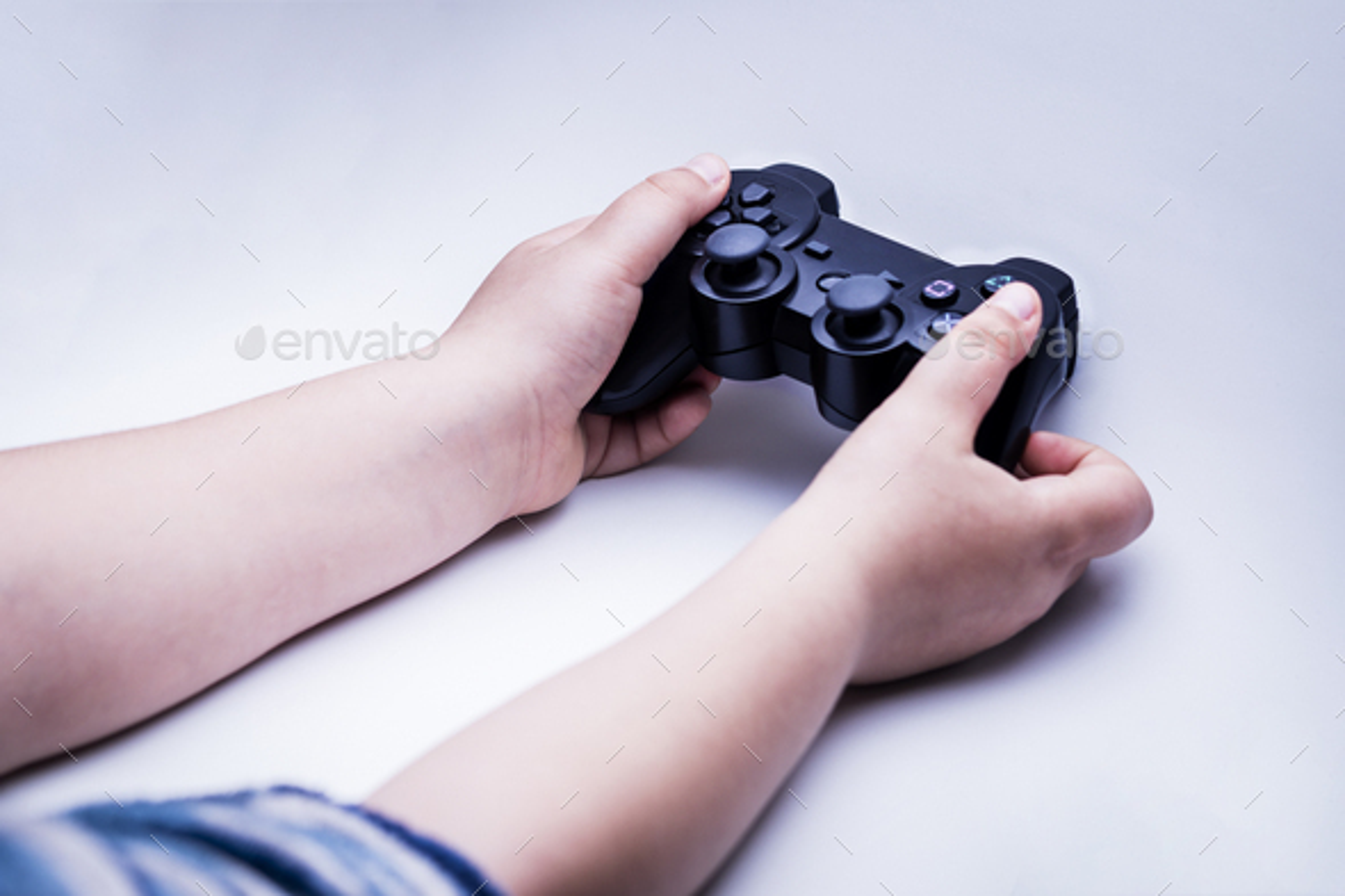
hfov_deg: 15.2
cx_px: 672
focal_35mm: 135
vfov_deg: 10.2
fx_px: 5042
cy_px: 448
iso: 100
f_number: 4
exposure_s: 1/100
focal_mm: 90
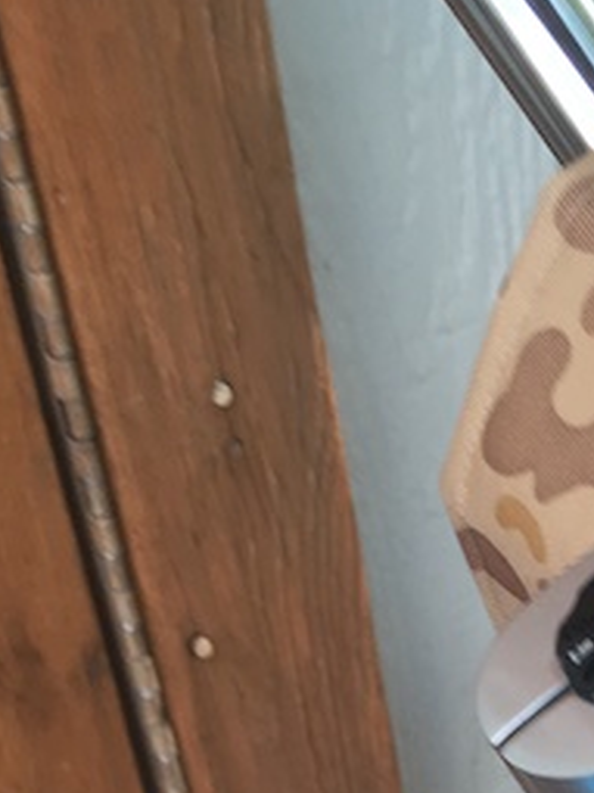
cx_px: 774
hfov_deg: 15.4
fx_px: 2084
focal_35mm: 91
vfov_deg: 19.8
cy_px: 1036
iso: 40
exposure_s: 1/120
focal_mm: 4.15
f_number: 2.2
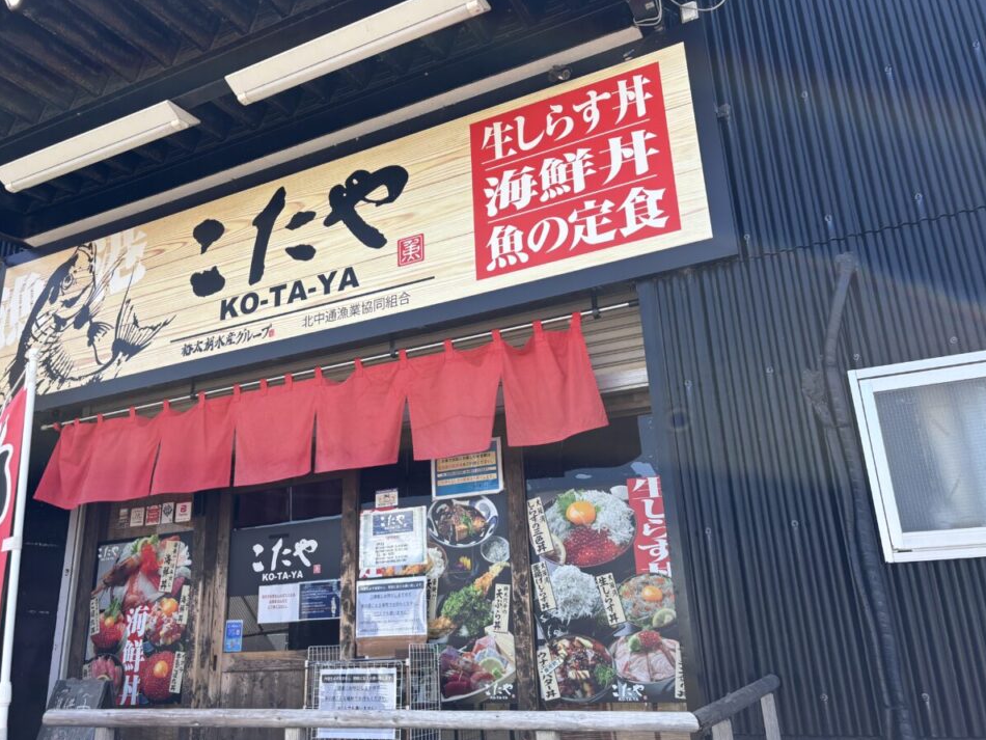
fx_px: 798
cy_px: 378
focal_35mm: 28
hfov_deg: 63.4
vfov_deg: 49.8
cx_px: 463
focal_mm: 5.96
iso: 50
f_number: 1.6
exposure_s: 1/736
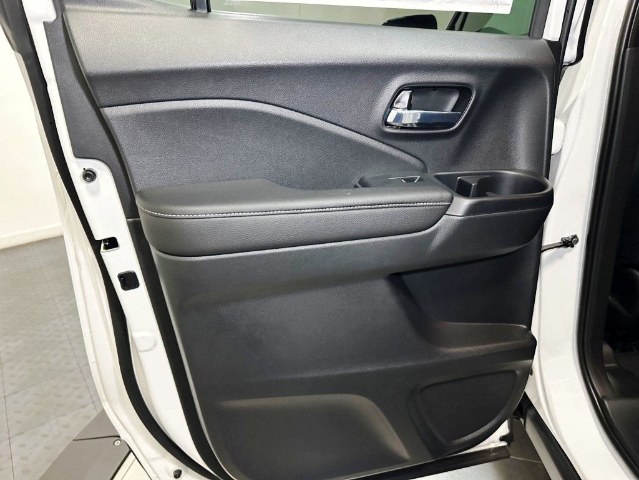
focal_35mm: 24
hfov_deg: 71.6
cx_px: 320
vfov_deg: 56.8
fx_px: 443
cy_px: 240
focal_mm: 6.86
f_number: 1.78
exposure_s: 1/60
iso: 800
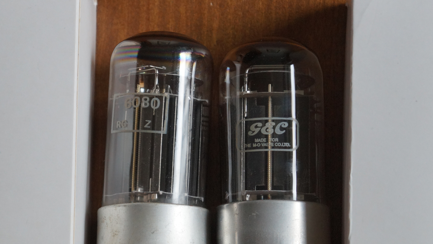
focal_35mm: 141
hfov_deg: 15.2
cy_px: 150
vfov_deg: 8.6
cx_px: 191
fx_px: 1617
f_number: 5.6
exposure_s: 1/160
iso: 500
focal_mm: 55
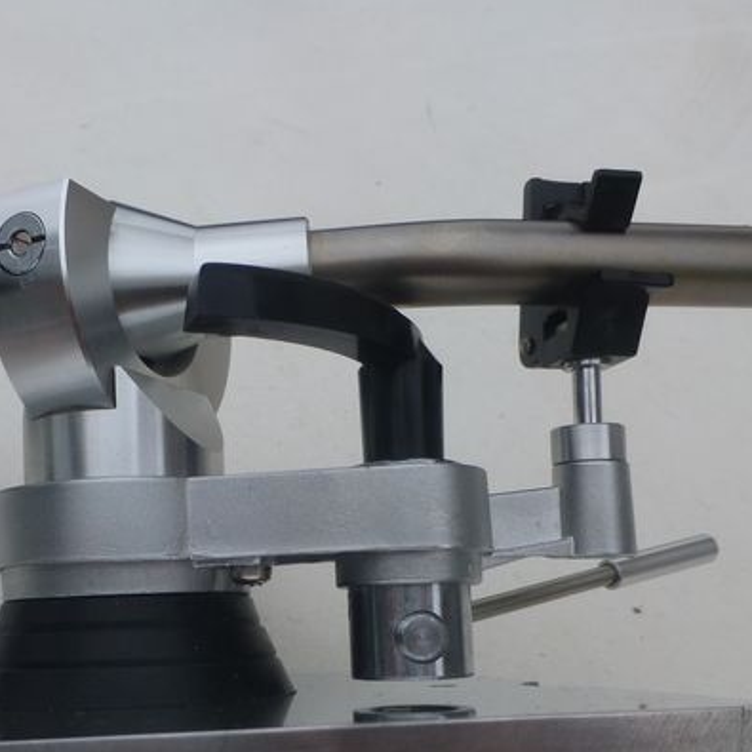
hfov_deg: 38.4
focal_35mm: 43
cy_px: 552
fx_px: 1057
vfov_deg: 38.3
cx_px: 208
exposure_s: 1/500
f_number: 4
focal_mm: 4.3
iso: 100
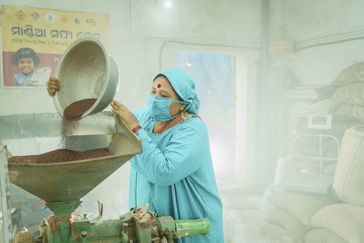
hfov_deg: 52.1
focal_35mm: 37
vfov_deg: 36.1
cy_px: 122
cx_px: 182
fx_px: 372
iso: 400
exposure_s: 1/100
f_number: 2.8
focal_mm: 36.8
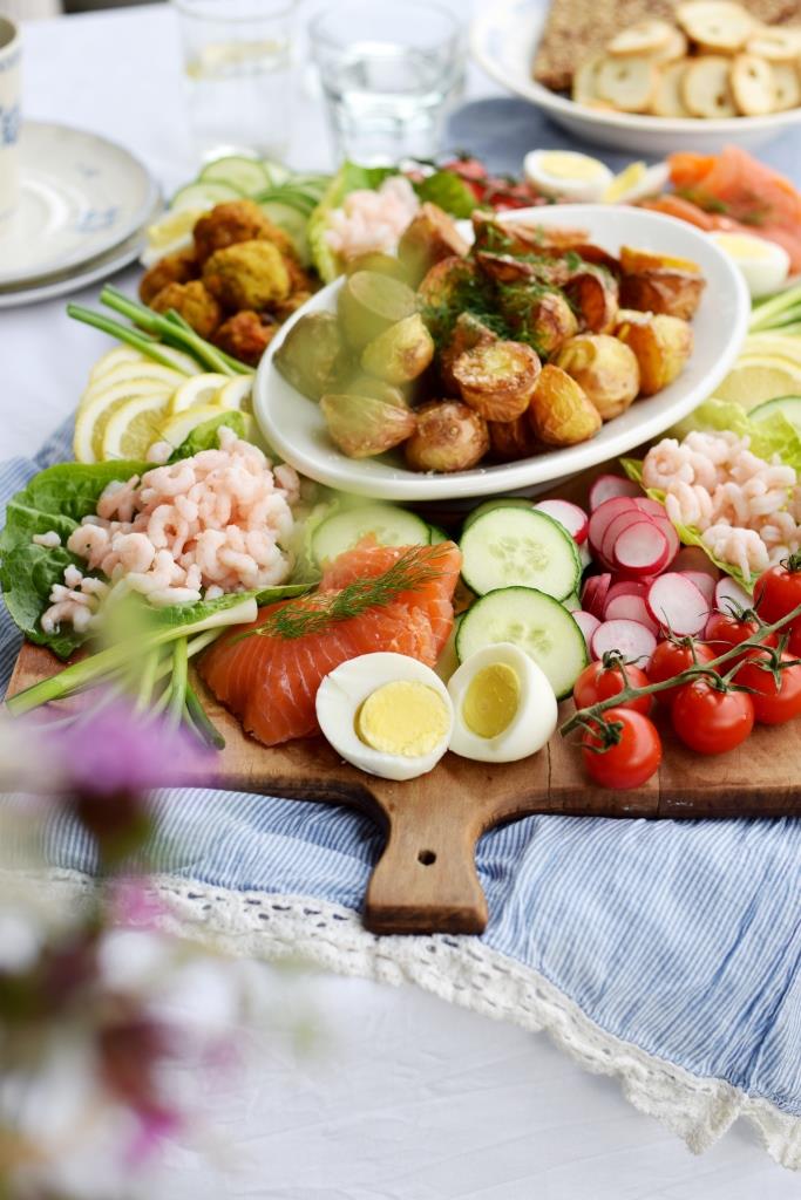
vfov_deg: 27.0
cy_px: 600
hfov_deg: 18.2
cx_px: 400
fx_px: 2502
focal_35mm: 75
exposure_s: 1/400
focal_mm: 50
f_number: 3.5
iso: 200
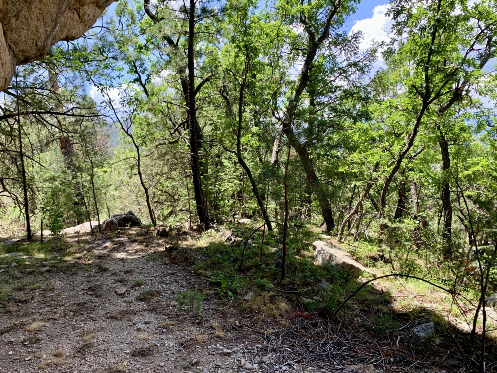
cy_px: 186
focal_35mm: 26
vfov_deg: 53.1
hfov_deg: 67.3
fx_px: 373
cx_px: 248
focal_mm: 4.25
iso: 25
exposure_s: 1/389
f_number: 1.8
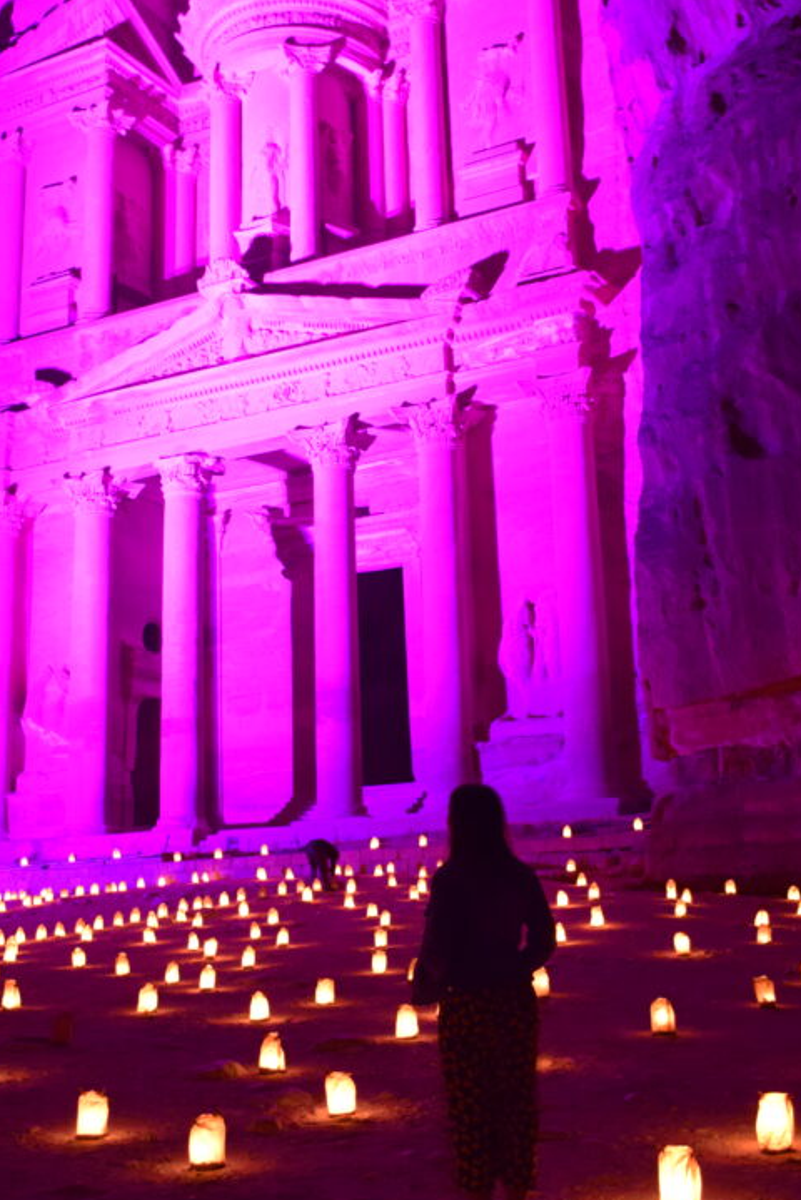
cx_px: 366
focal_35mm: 47
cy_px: 517
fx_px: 1567
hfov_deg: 28.7
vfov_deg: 41.8
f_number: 3.5
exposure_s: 1/2
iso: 1600
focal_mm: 22
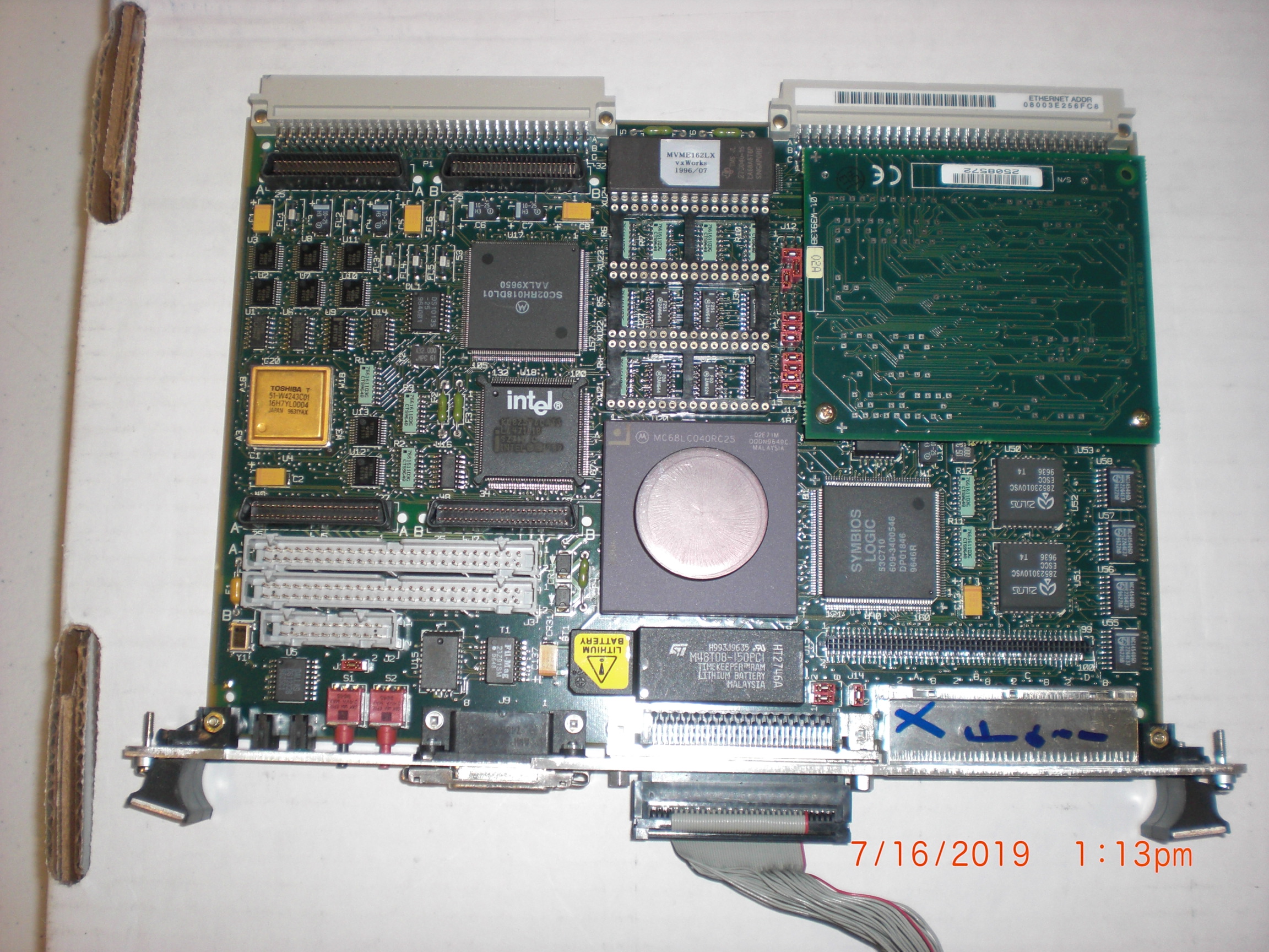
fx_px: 1393
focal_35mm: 38
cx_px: 634
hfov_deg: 49.0
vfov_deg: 37.7
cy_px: 476
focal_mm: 6.3
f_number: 3.1
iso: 100
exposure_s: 1/60
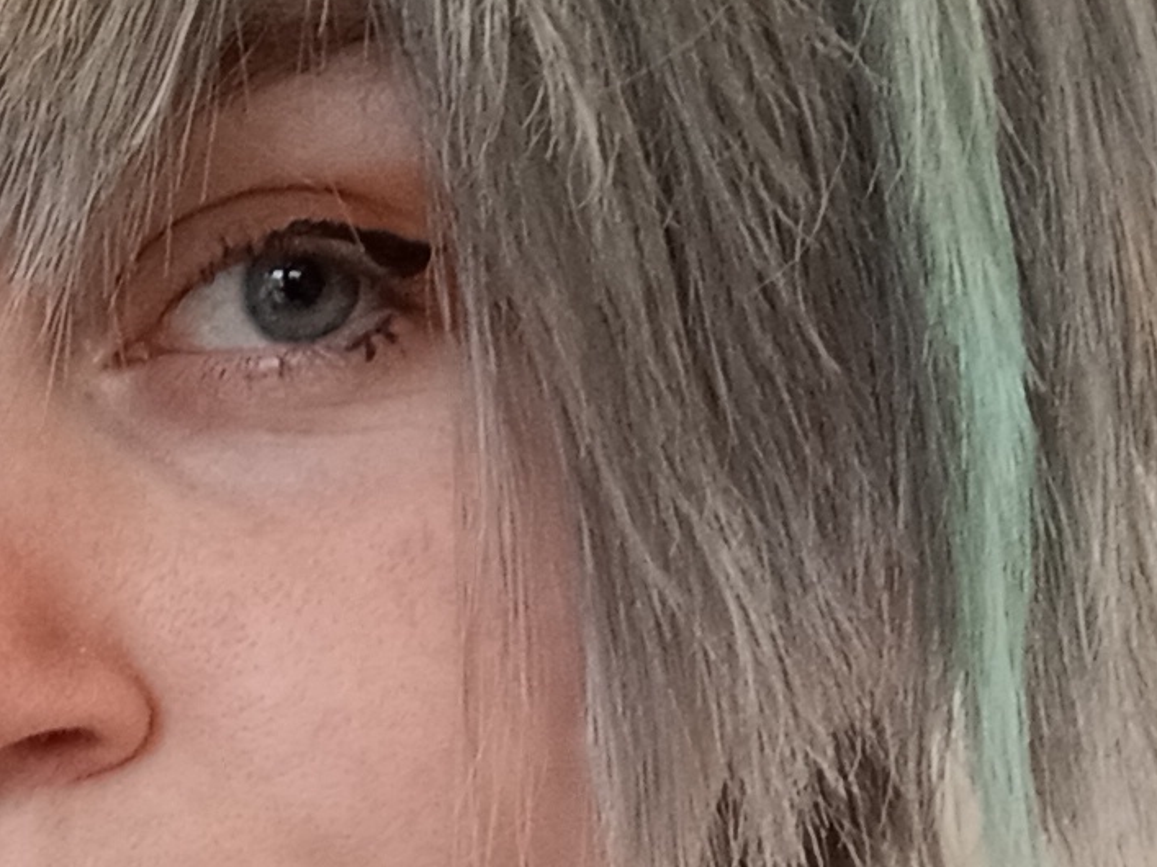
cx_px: -448
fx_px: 4010
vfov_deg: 11.1
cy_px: 1770
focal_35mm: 120
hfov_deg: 15.4
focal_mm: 2.77
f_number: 2
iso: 109
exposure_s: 1/33.3
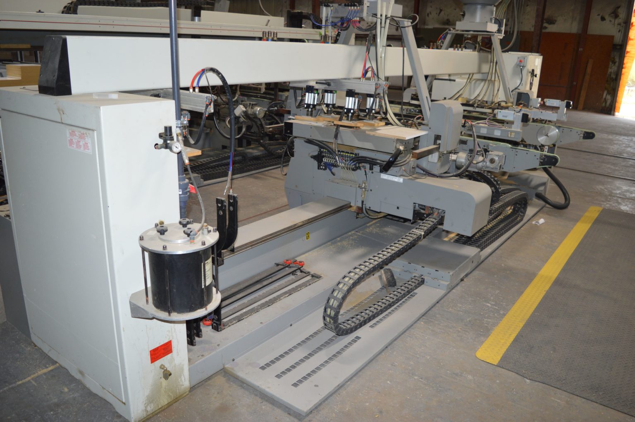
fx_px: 476
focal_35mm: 27
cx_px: 318
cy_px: 211
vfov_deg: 47.8
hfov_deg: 67.4
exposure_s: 1/60
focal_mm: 18
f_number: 4
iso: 400
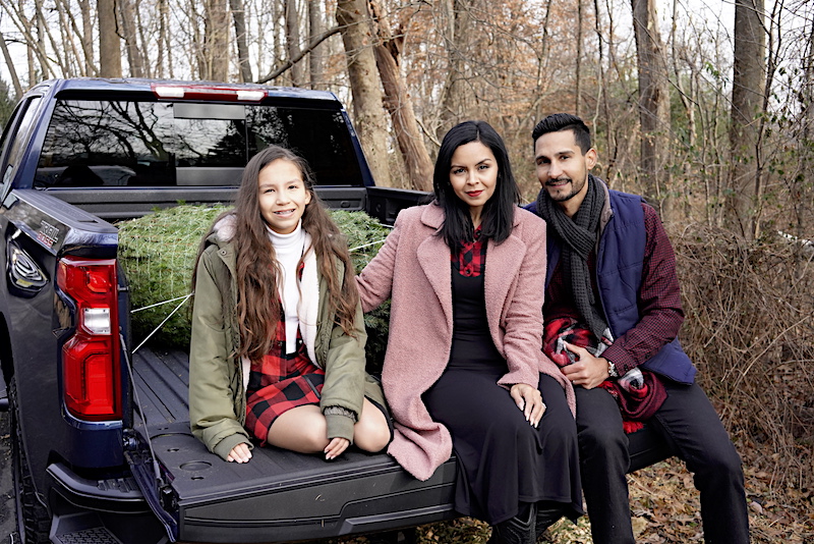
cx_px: 407
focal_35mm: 35
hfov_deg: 54.4
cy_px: 272
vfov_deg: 37.9
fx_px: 792
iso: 2500
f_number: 5
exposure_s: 1/1600
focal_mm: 35
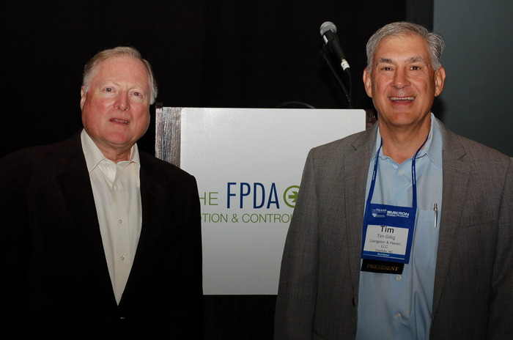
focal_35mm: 99
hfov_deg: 20.6
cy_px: 170
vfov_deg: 13.8
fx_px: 1408
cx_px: 256
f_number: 8
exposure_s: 1/125
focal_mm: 66
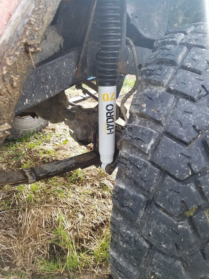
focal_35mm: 26
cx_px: 104
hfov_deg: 53.1
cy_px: 140
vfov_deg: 67.3
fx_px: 209
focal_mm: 4.2
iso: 50
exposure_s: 1/153
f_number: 1.7
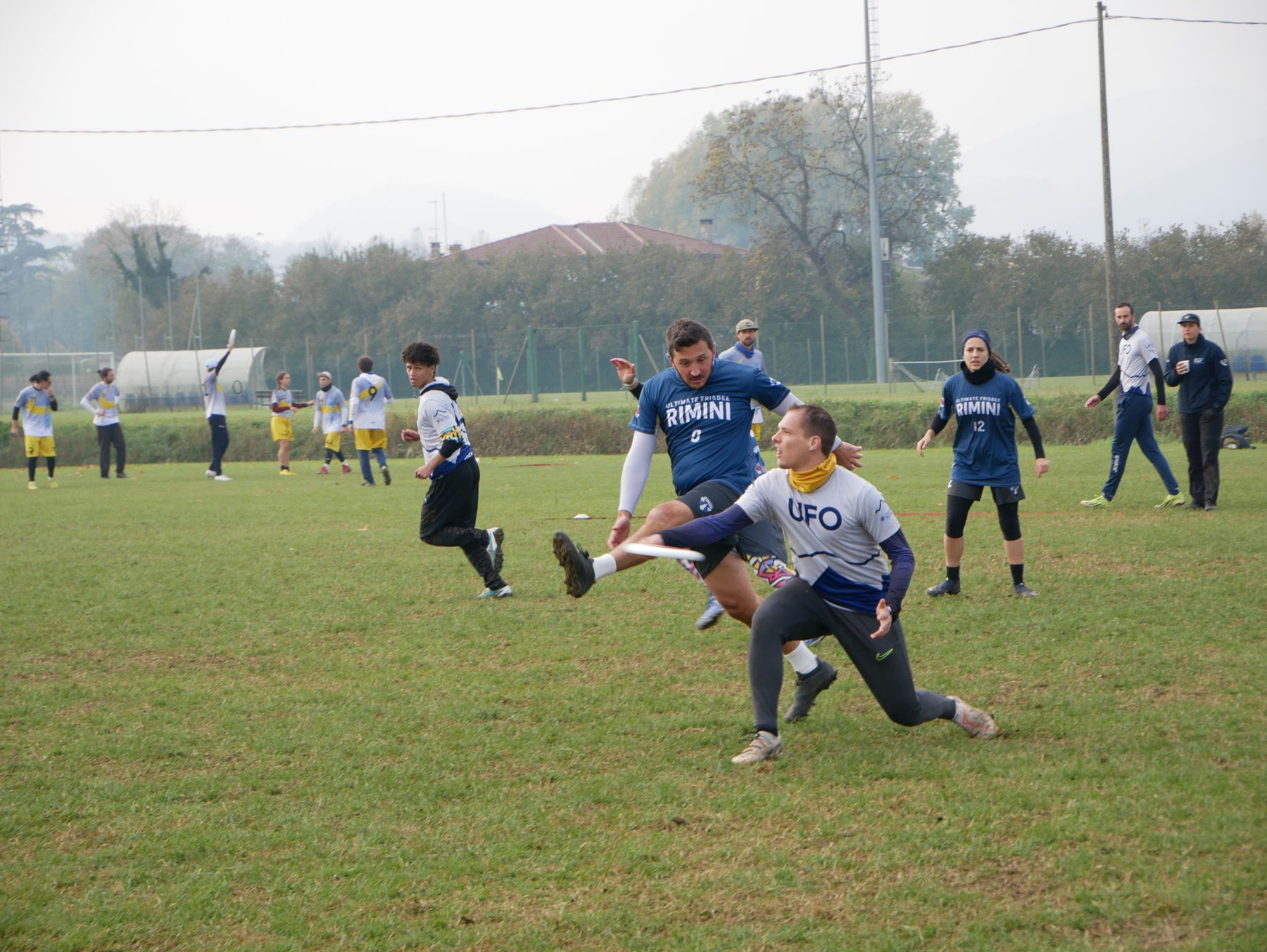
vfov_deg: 12.4
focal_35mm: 120
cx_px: 634
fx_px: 4395
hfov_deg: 16.4
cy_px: 476
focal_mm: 60
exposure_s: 1/250
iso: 200
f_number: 5.6
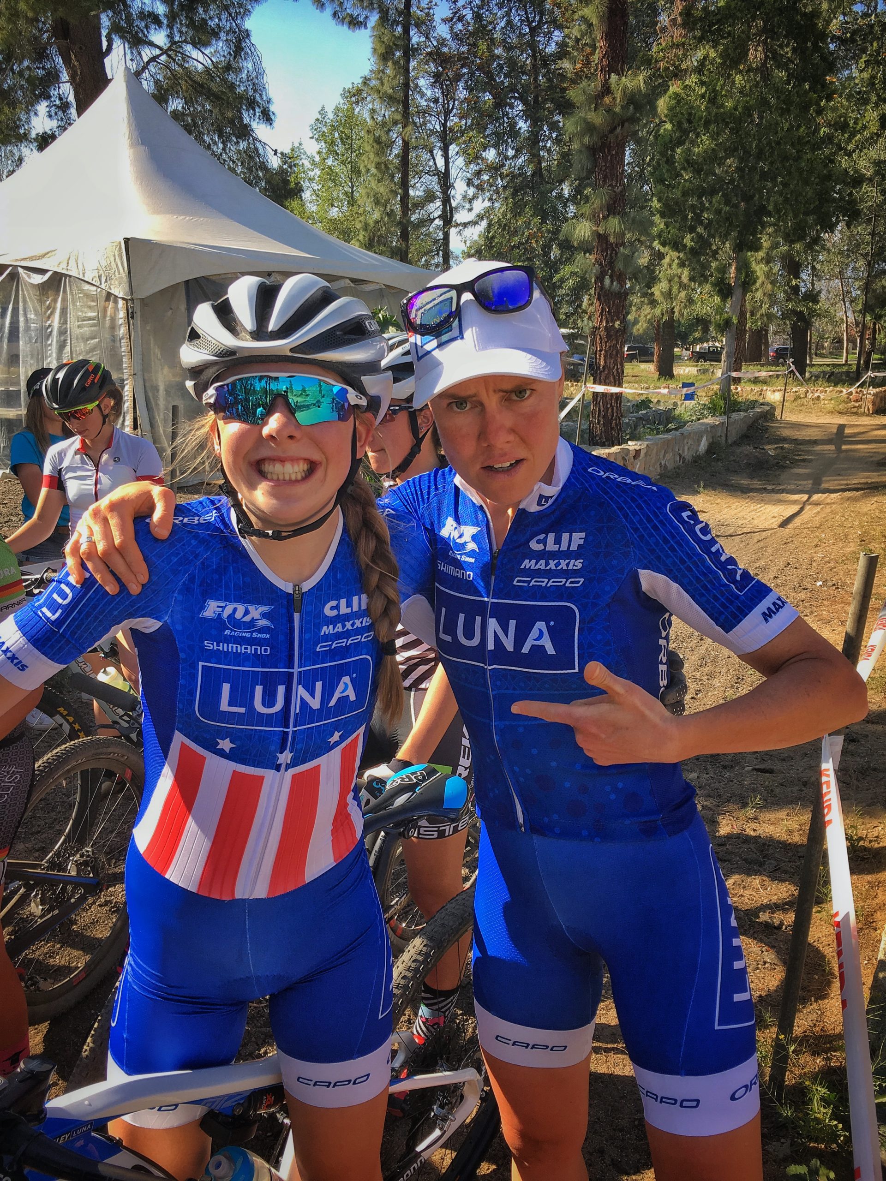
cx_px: 443
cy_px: 590
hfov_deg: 48.2
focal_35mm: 29
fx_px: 990
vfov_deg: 61.7
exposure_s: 1/530
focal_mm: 4.15
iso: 25
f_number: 2.2
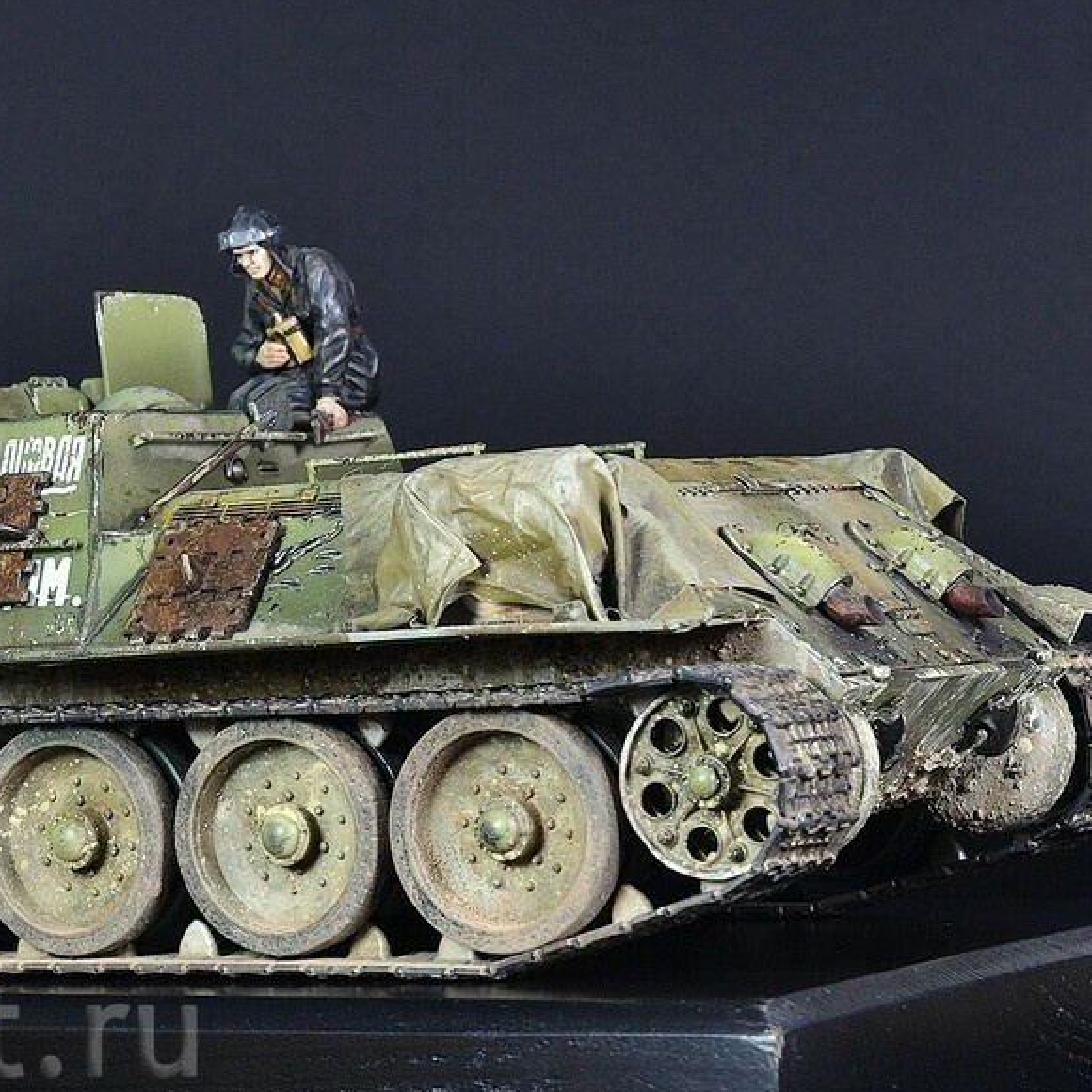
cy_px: 526
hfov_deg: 19.6
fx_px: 3141
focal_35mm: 88
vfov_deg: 19.7
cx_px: 286
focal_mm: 40
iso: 100
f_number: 13
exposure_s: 1.6
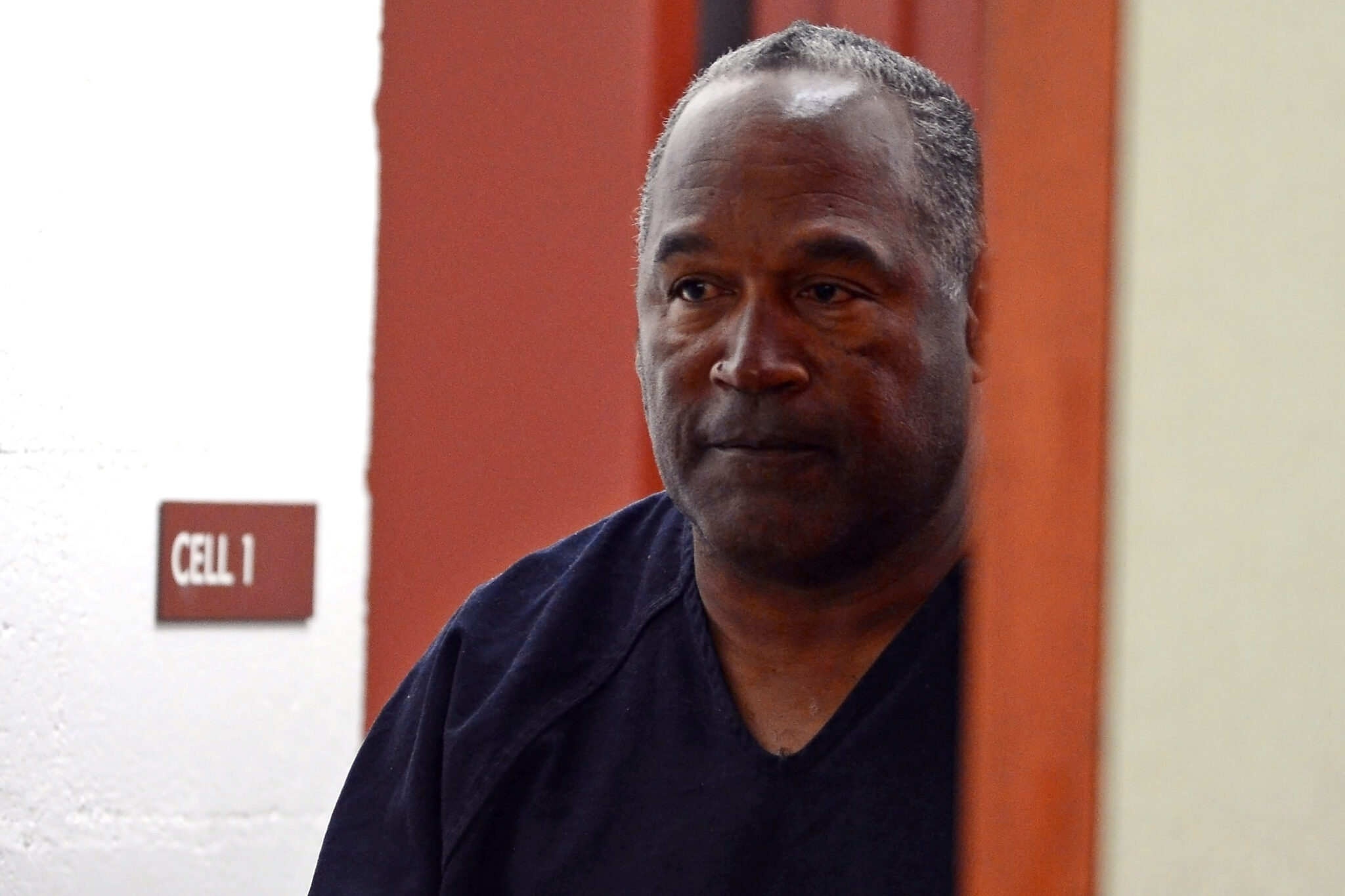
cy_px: 448
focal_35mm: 300
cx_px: 672
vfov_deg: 4.6
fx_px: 11207
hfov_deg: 6.9
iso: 2500
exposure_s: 1/250
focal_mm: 300
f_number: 2.8
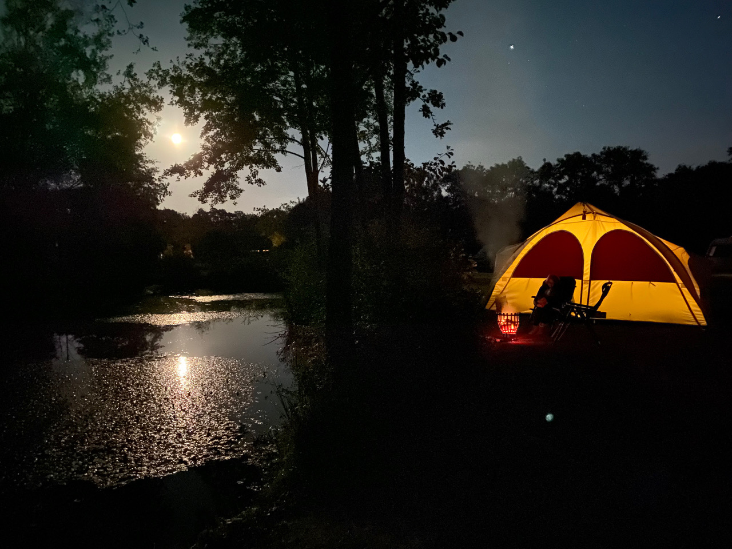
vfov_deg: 53.1
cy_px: 274
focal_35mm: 26
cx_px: 366
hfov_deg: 67.3
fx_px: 550
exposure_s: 1/4
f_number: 1.8
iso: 8000
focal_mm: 4.25
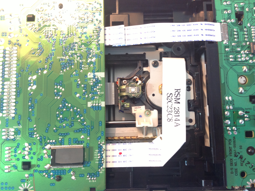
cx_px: 128
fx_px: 257
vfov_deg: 40.6
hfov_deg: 52.7
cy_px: 96
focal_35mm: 35
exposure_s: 1/15
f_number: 2.4
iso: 125
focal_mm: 4.28
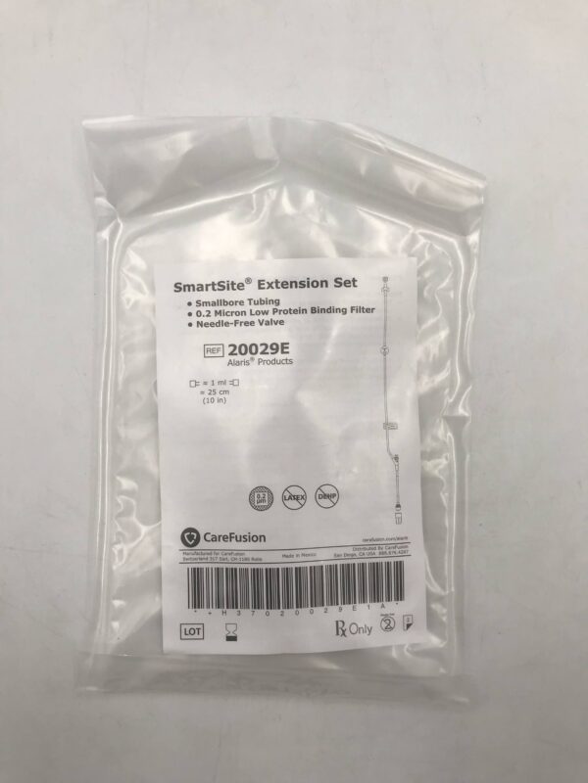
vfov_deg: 63.4
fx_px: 634
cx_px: 294
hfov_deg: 49.7
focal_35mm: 28
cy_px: 392
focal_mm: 3.99
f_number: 1.8
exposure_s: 1/120
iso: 25
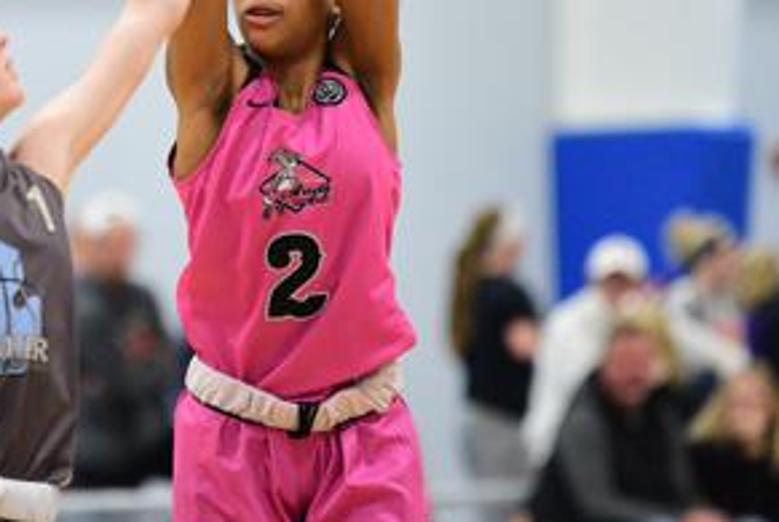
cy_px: 66
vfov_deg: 3.3
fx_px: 8929
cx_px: 145
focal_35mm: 412
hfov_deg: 5.0
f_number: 2.8
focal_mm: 200
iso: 6400
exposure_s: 1/500
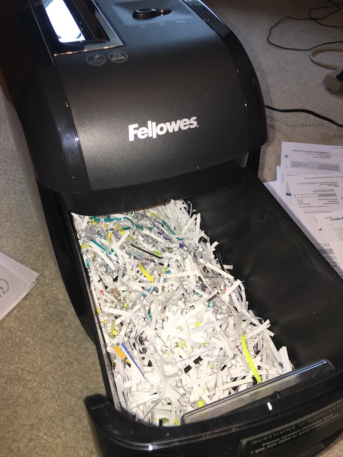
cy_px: 228
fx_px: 383
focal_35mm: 29
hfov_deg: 48.2
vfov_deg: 61.7
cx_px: 172
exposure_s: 1/30
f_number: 2.2
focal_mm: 4.15
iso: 25
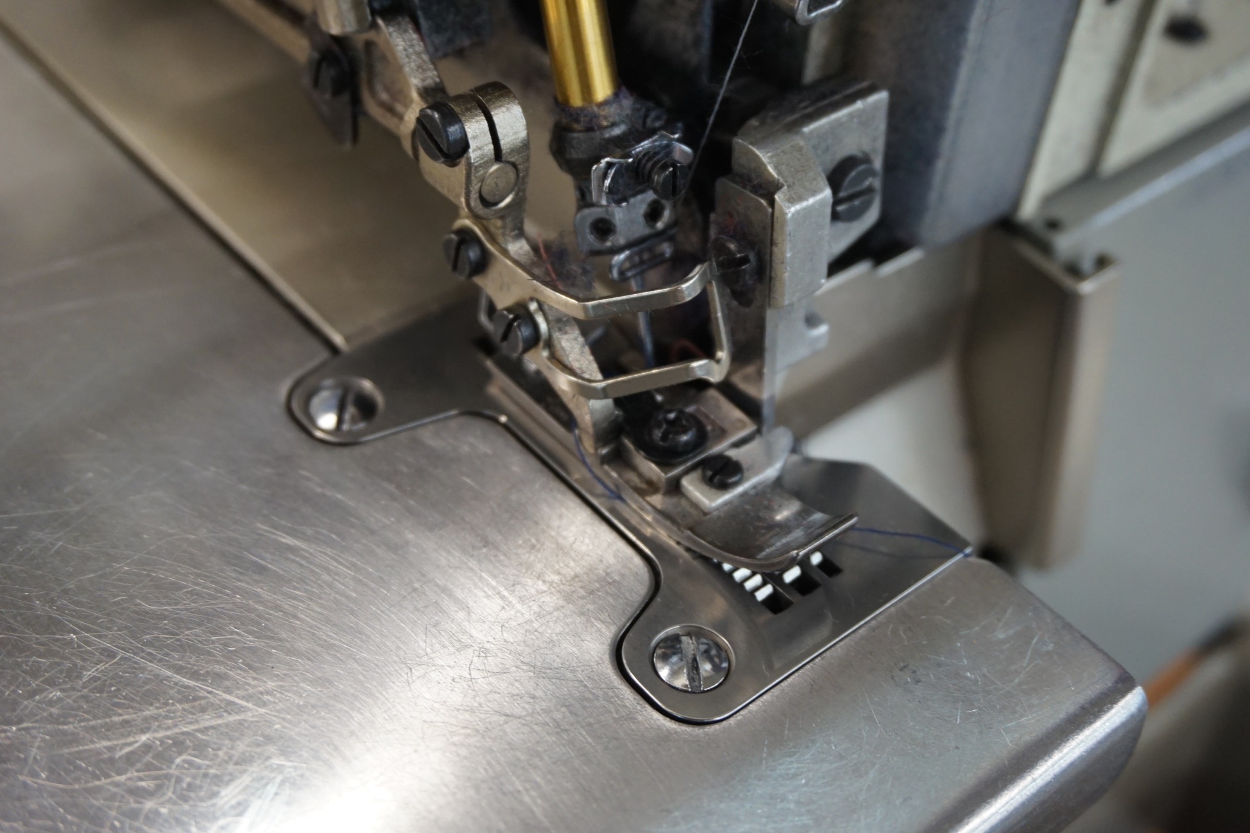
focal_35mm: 46
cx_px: 625
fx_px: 1615
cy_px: 416
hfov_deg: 42.3
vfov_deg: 28.9
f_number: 5
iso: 1000
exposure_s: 1/60
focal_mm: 31
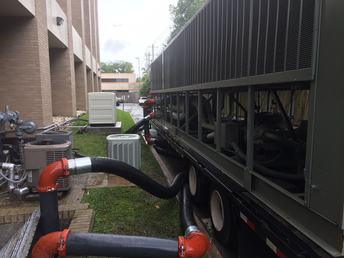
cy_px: 129
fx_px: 288
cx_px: 172
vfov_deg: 48.2
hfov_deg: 61.7
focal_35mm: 29
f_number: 2.2
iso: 32
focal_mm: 4.15
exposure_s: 1/120
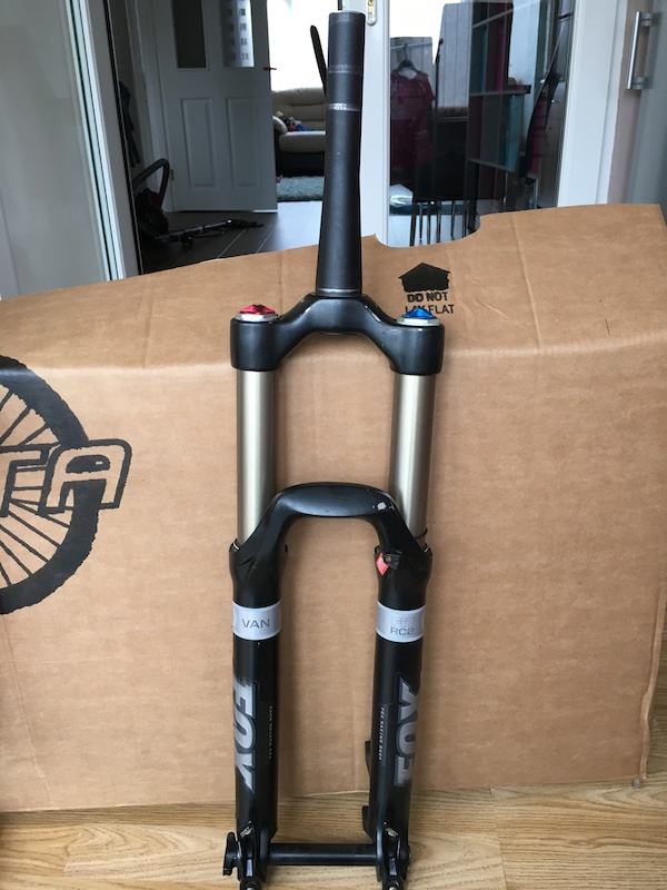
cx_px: 334
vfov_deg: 61.7
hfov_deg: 48.2
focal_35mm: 29
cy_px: 445
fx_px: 745
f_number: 2.2
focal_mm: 4.15
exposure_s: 1/33
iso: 50
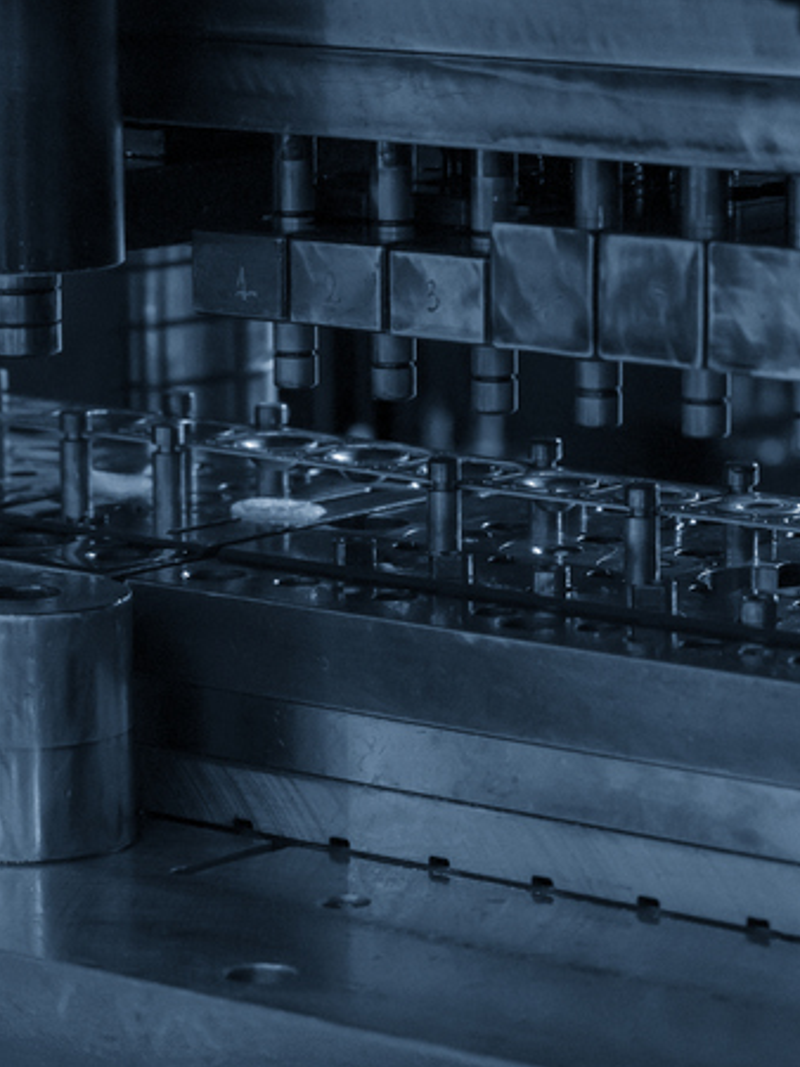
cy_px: 515
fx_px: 4217
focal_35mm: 137
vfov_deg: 14.4
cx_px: 618
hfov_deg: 10.8
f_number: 4.8
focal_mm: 59
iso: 4000
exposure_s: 1/320
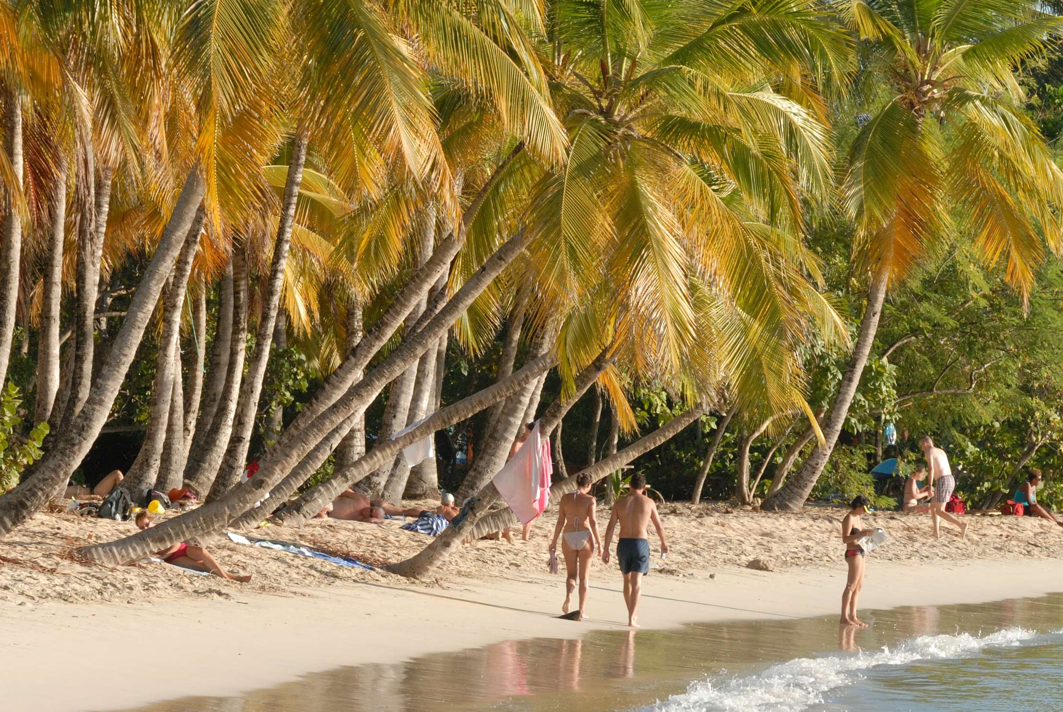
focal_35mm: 408
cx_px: 623
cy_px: 180
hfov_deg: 5.0
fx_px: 12060
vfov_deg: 3.4
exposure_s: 1/320
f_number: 9
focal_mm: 155
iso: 250
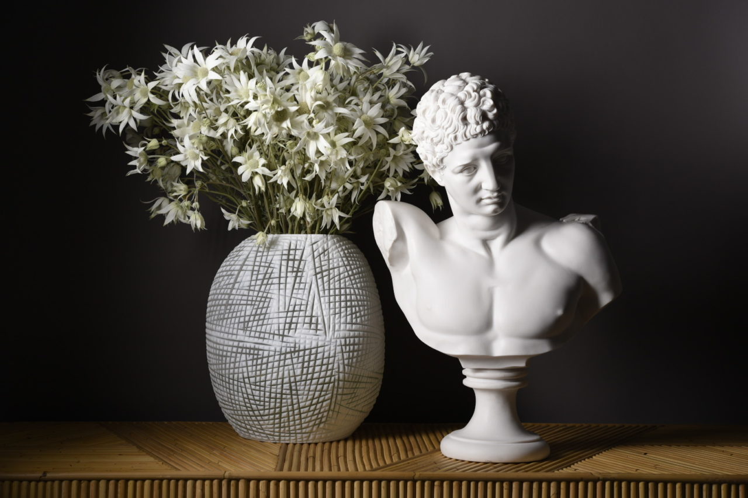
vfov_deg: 22.6
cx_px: 374
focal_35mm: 60
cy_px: 249
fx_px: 1246
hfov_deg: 33.4
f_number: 6.3
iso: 200
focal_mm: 60
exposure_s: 1/160
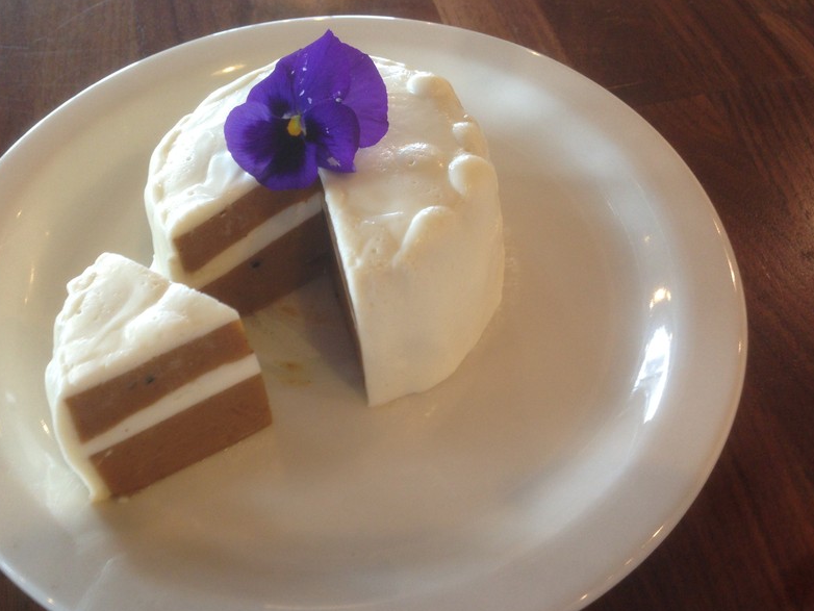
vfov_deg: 38.7
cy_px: 308
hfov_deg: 50.0
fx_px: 870
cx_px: 362
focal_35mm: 37
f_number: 2.4
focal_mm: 4.13
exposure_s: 1/20
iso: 80
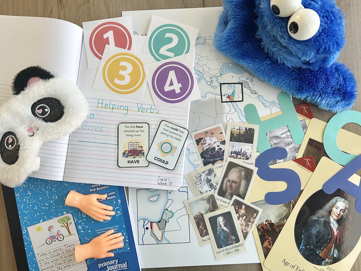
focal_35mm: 27
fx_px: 282
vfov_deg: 51.3
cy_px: 133
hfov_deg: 65.3
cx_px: 186
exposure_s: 1/120
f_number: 1.5
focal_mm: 5.7
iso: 80
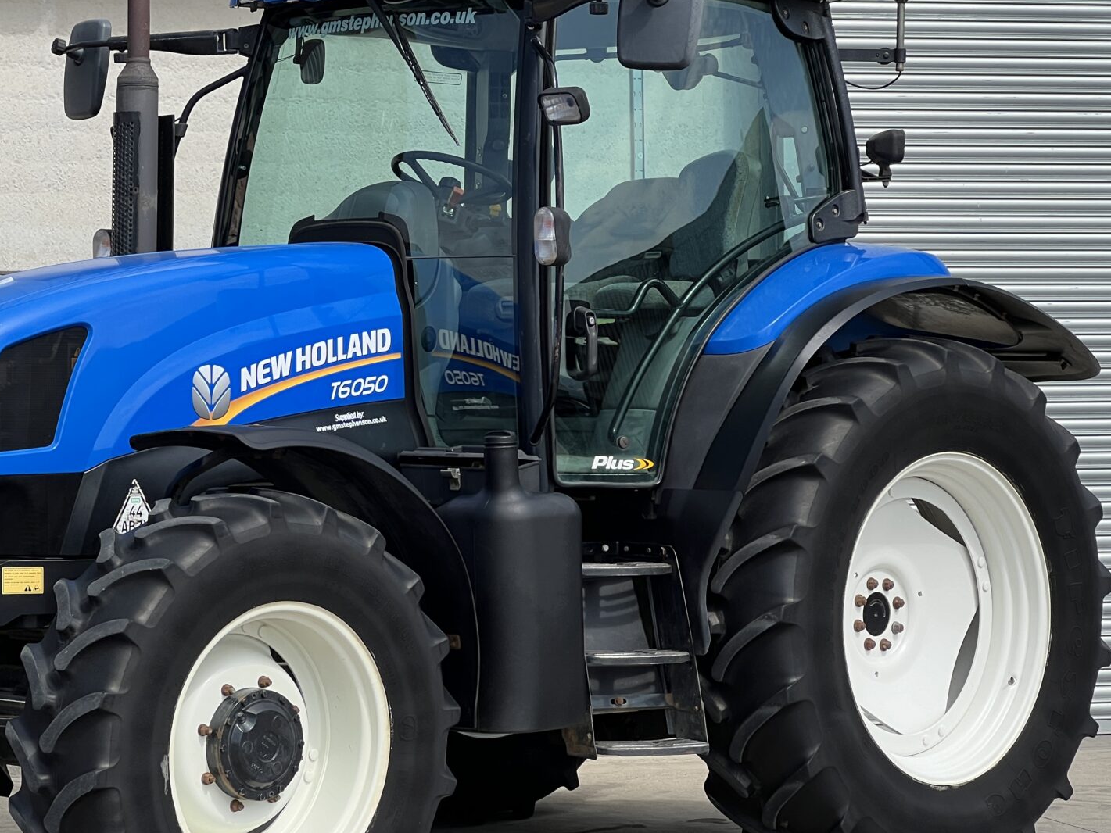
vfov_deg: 13.3
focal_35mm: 111
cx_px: 350
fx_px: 3563
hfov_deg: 17.7
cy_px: 447
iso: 32
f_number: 2.8
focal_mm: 9
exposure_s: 1/536
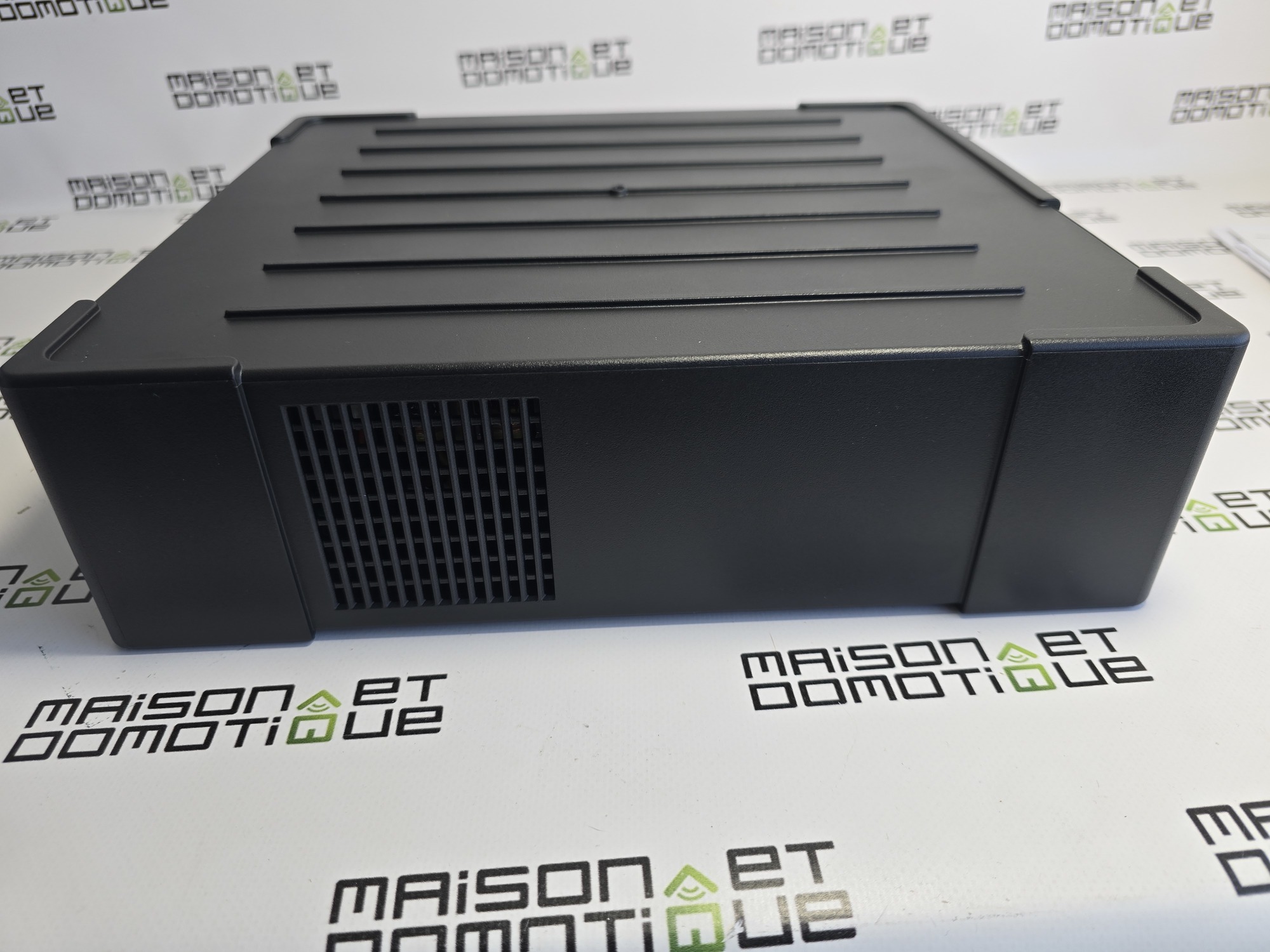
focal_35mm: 23
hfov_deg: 73.9
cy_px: 476
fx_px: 844
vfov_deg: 58.9
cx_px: 635
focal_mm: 6.3
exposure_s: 1/100
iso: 40
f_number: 1.7
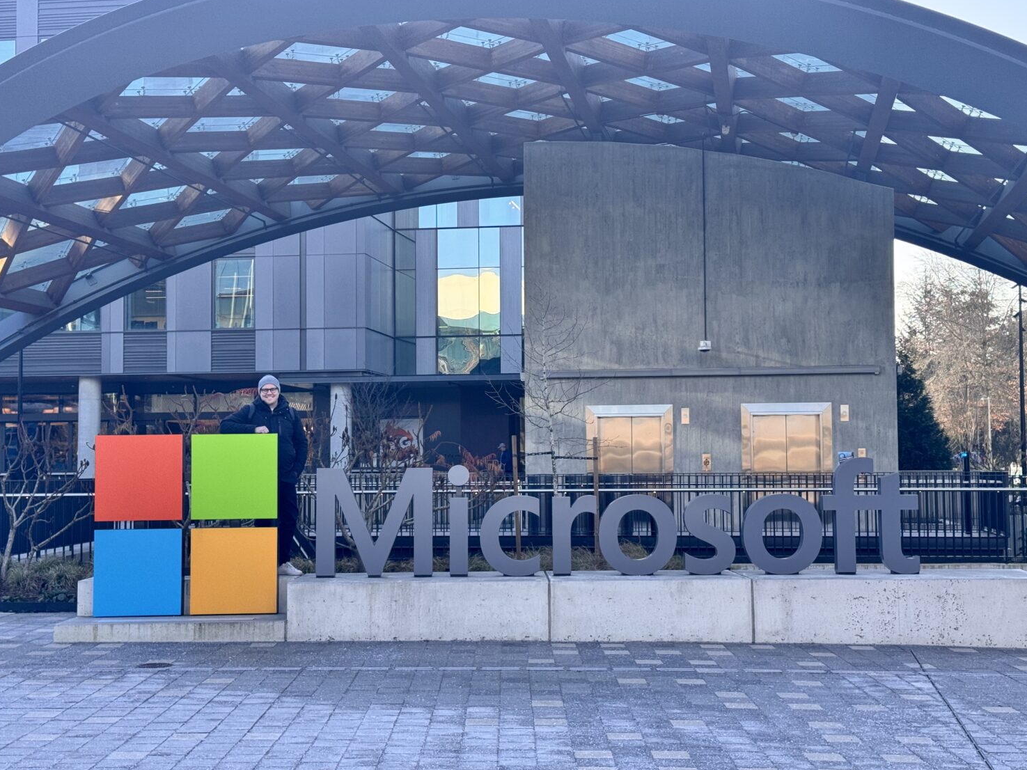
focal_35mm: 50
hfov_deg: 38.2
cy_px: 370
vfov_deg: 29.1
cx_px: 529
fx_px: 1483
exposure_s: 1/499
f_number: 1.78
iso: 64
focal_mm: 6.76
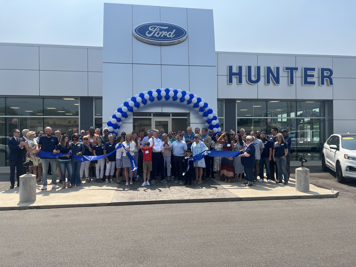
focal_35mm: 26
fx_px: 267
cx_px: 178
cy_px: 134
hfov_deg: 67.3
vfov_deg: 53.1
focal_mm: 5.7
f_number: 1.5
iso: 50
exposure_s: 1/4444
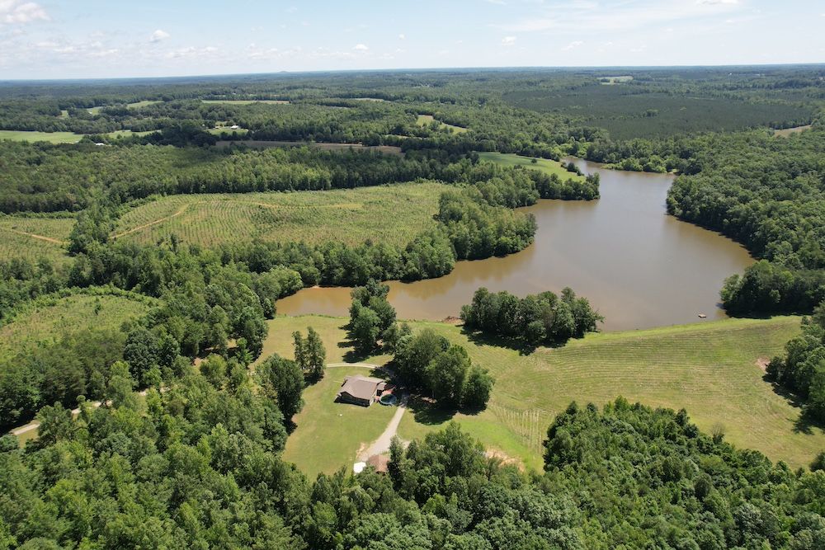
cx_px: 412
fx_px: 504
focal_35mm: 22
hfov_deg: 78.6
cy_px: 275
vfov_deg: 57.2
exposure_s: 1/400
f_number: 2.8
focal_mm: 8.38
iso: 140
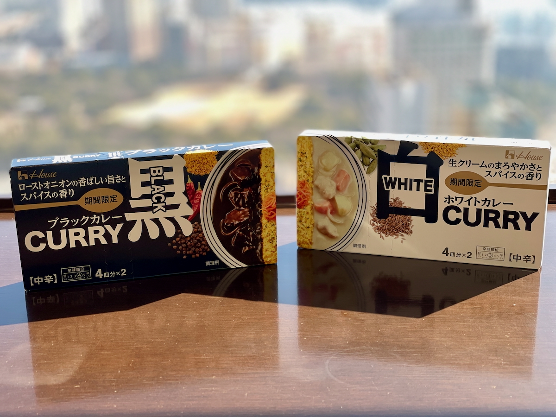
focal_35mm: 52
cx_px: 278
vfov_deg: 28.0
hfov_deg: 36.8
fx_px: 835
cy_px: 208
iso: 32
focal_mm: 6
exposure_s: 1/122
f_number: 2
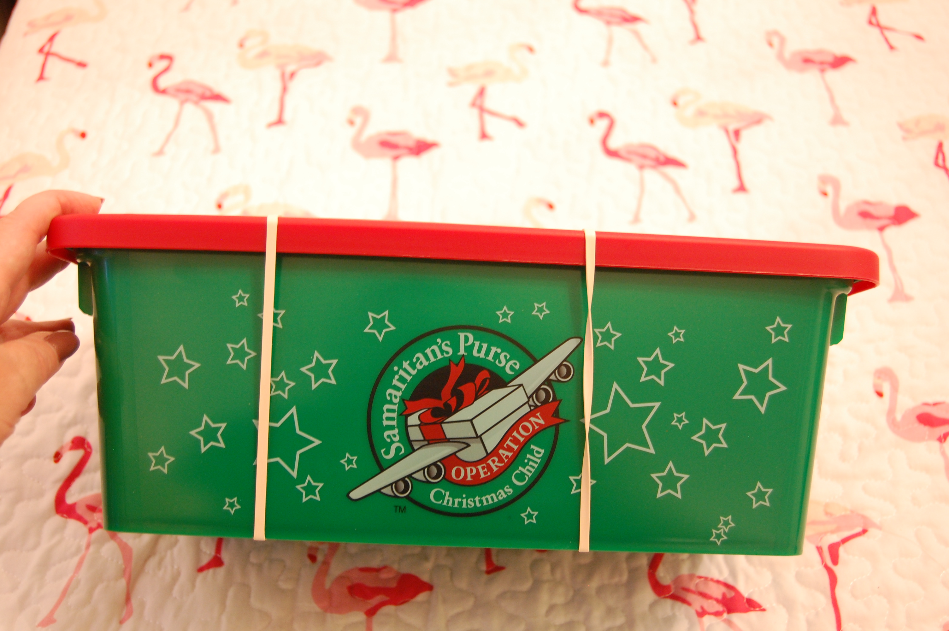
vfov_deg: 31.8
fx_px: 1106
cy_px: 316
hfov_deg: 46.4
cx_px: 474
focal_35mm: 42
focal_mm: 28
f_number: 4.2
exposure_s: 1/13
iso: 800
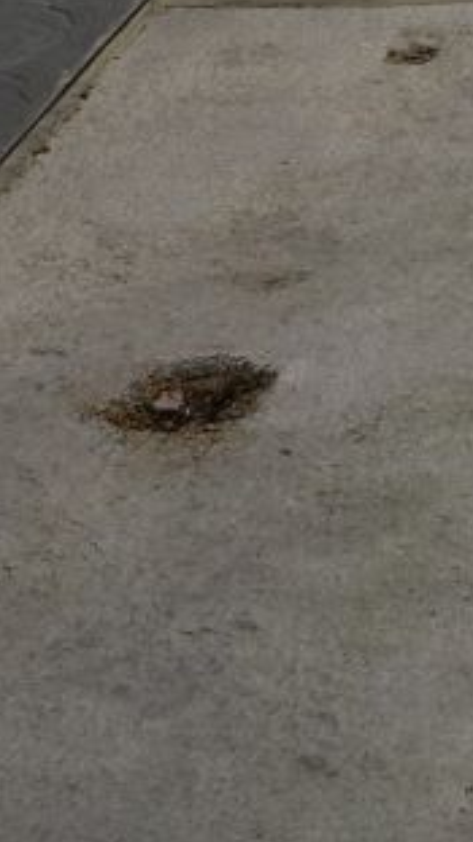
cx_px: 1219
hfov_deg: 8.8
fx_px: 2704
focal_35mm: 121
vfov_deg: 15.1
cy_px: -715
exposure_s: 1/320
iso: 100
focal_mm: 8.8
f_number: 4
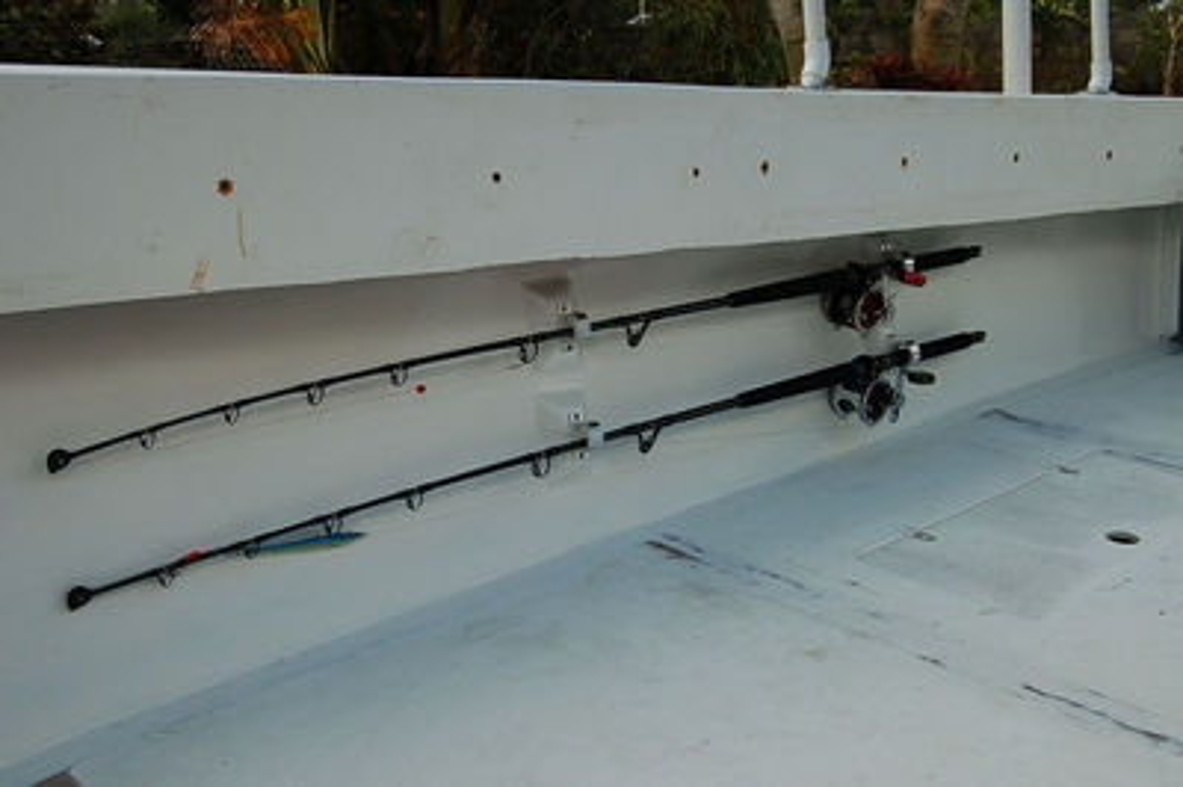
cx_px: 592
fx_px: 1280
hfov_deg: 49.6
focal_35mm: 39
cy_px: 394
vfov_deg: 34.2
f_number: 9
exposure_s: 1/320
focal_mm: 26
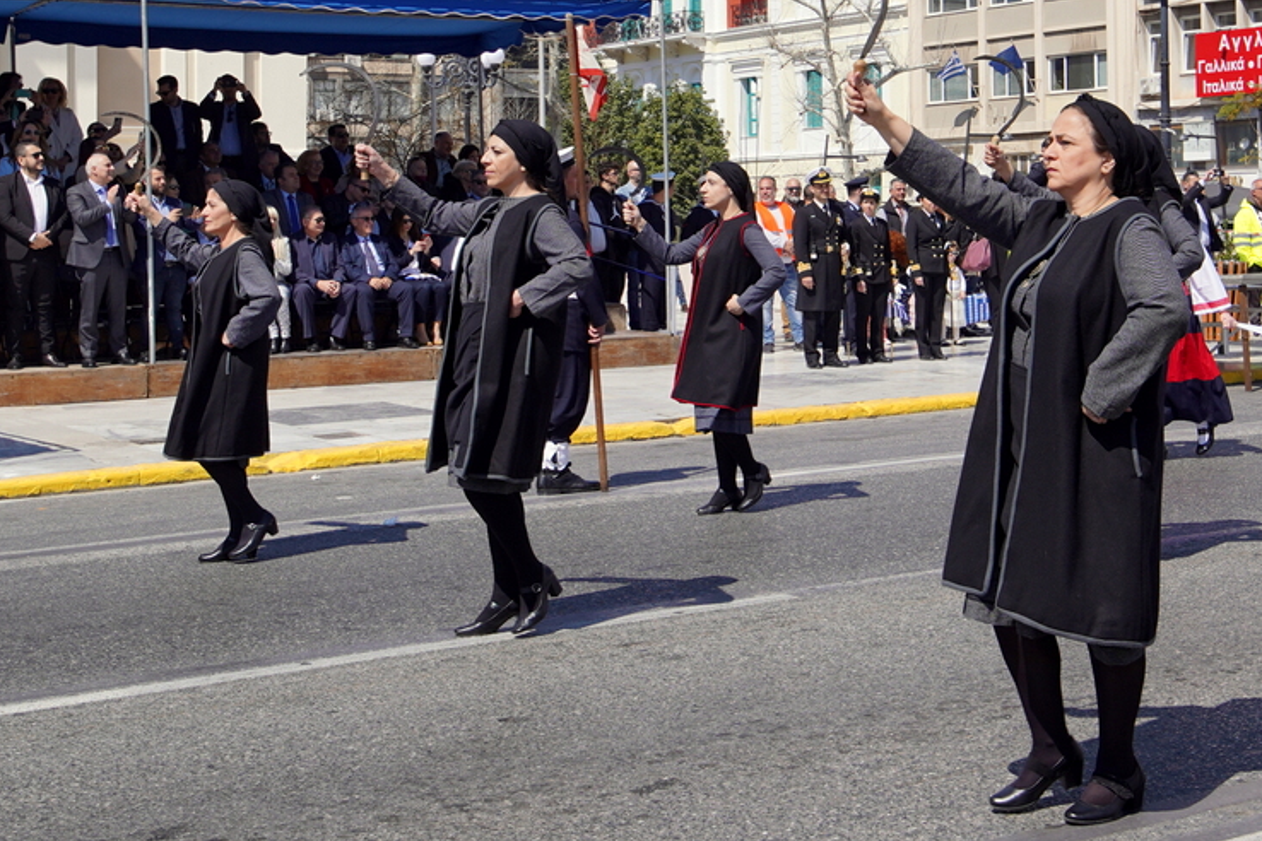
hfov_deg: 30.7
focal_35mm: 65
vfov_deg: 20.6
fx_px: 2278
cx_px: 843
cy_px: 144
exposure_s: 1/500
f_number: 7.1
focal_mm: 30
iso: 100
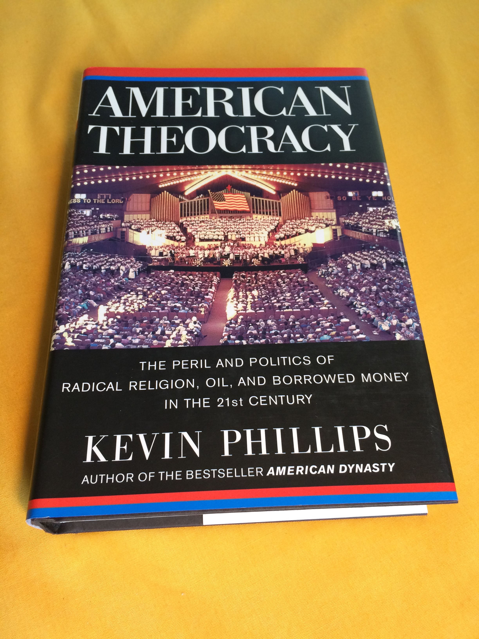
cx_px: 240
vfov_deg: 61.7
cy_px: 320
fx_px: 535
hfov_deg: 48.2
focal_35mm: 29
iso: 64
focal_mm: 4.15
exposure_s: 1/30
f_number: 2.2
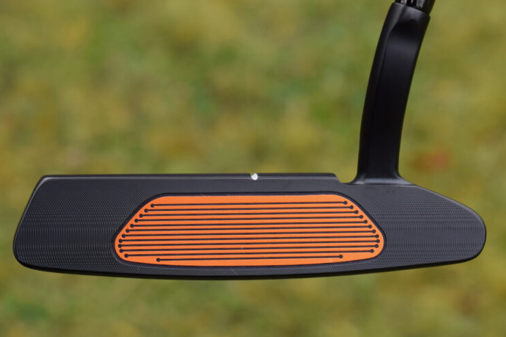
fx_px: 1124
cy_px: 167
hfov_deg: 25.4
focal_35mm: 80
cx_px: 252
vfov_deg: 17.1
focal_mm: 48
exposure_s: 1/200
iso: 400
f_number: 7.1
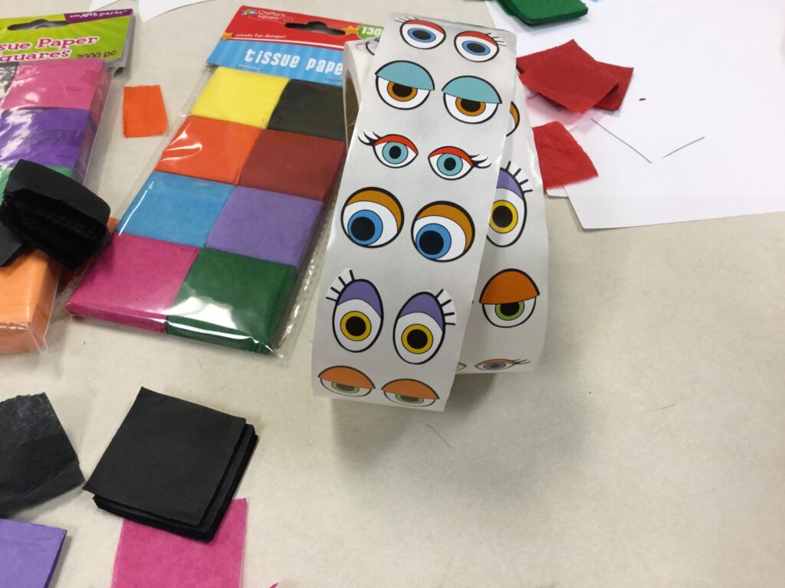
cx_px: 392
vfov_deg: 45.4
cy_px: 294
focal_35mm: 31
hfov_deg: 58.4
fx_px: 703
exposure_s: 1/30
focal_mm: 3.3
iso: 25
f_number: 2.4
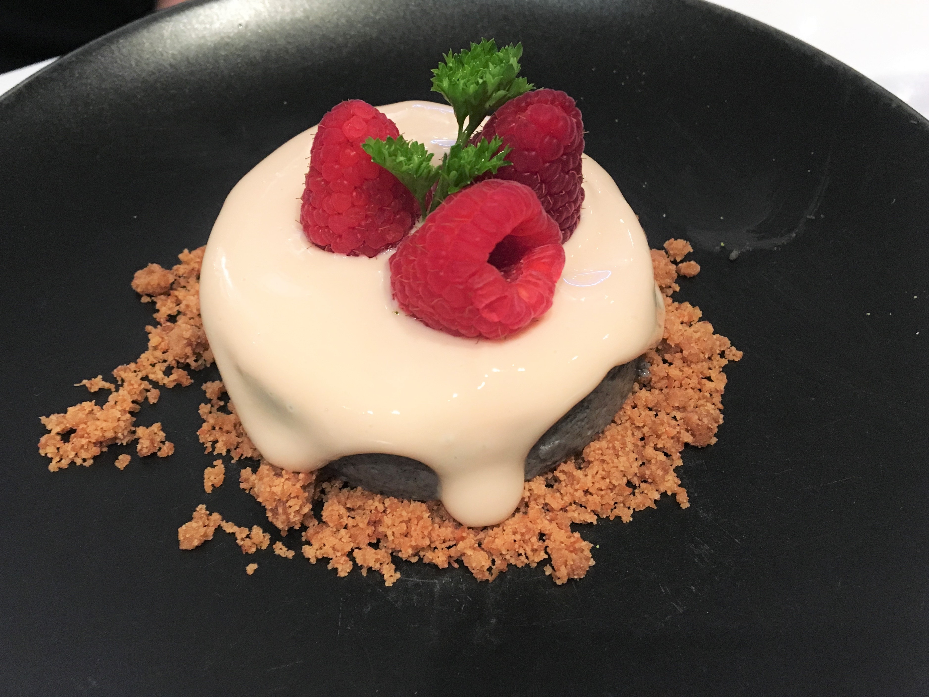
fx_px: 778
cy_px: 348
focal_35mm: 29
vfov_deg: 48.2
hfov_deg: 61.7
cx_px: 464
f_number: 2.2
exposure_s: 1/30
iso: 160
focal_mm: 4.15
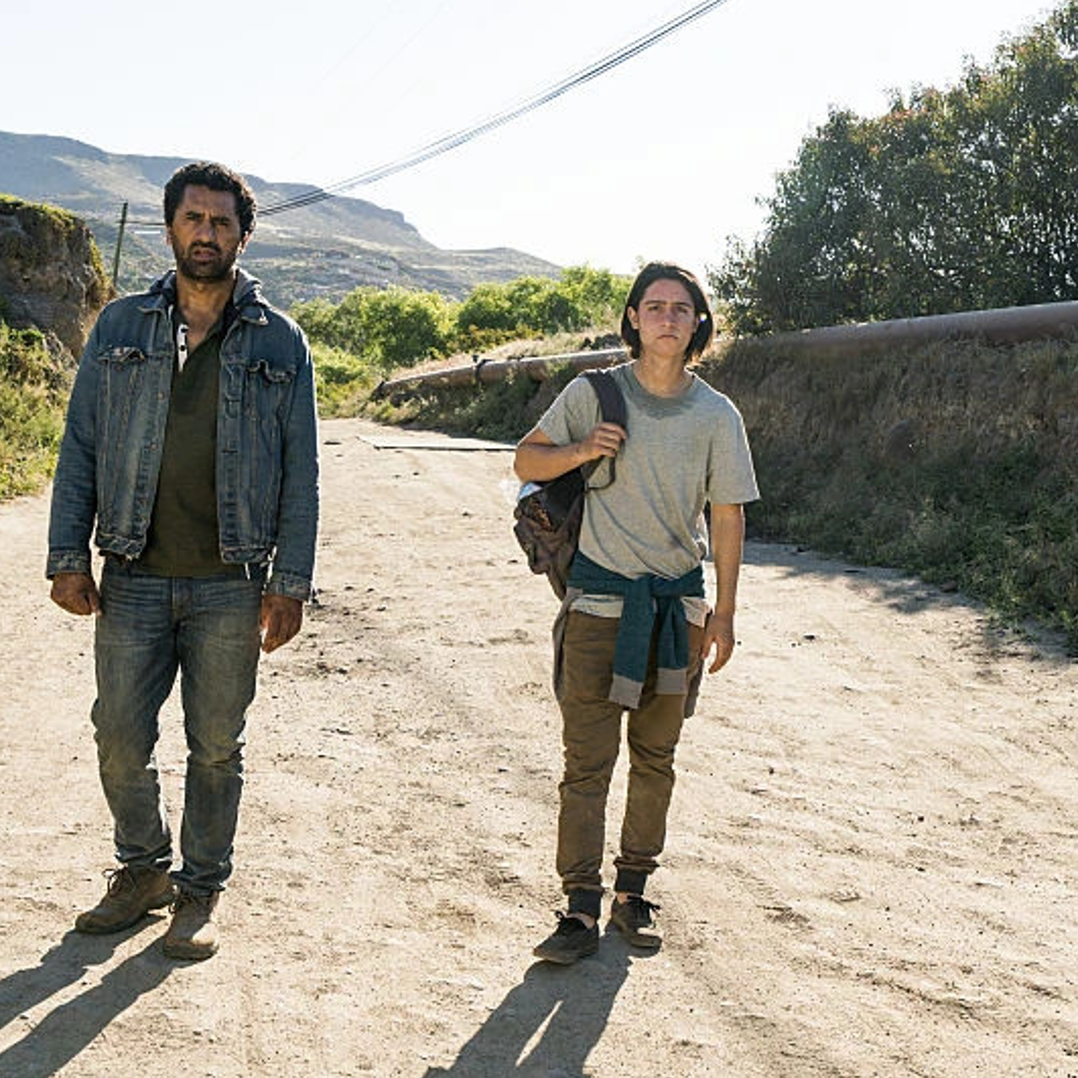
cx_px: 648
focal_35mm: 50
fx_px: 1762
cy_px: 540
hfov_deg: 33.9
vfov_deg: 34.0
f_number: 10
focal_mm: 39
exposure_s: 1/500
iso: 500
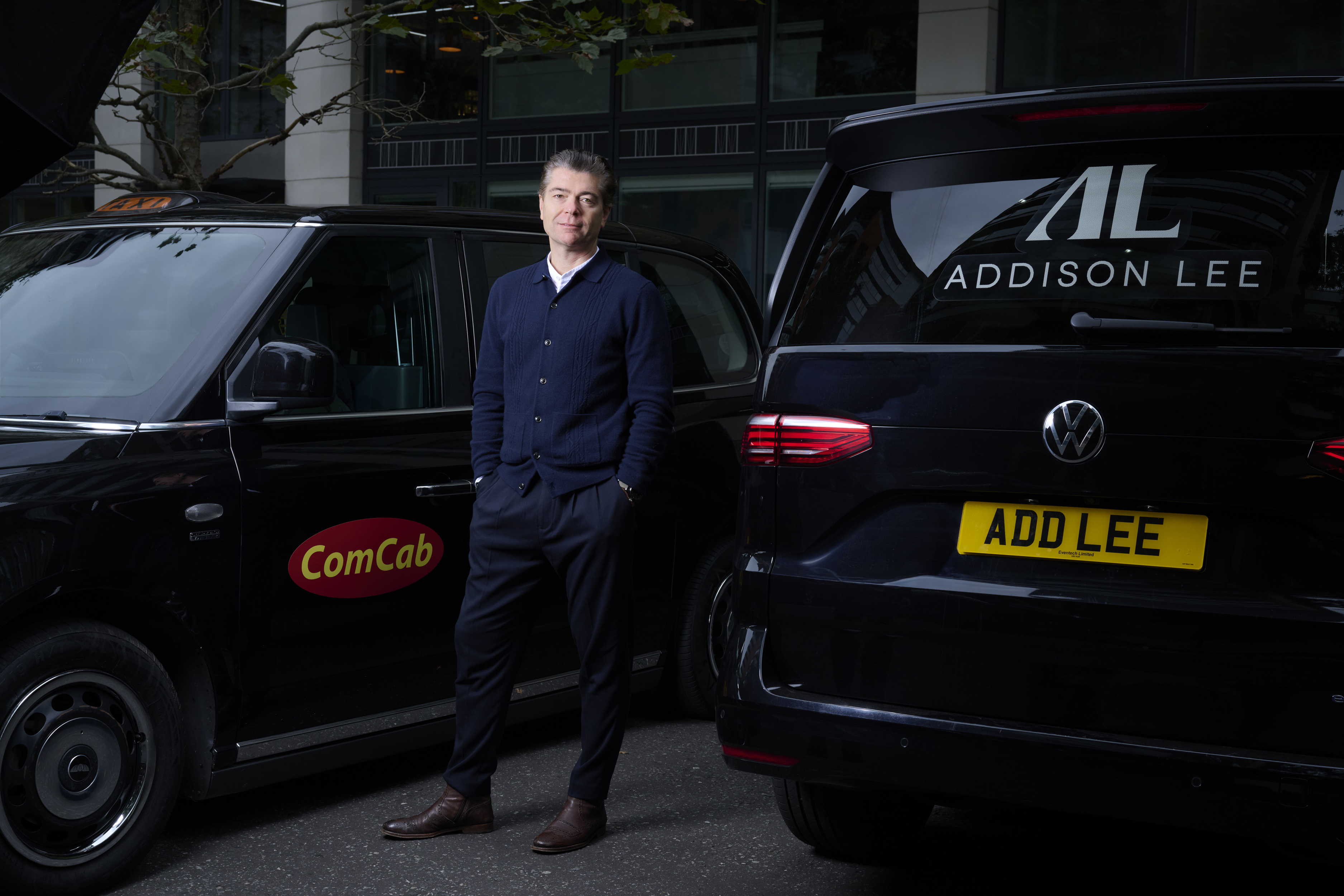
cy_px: 448
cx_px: 672
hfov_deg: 41.1
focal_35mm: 48
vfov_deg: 28.1
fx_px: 1792
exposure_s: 1/200
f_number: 8
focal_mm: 48
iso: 400
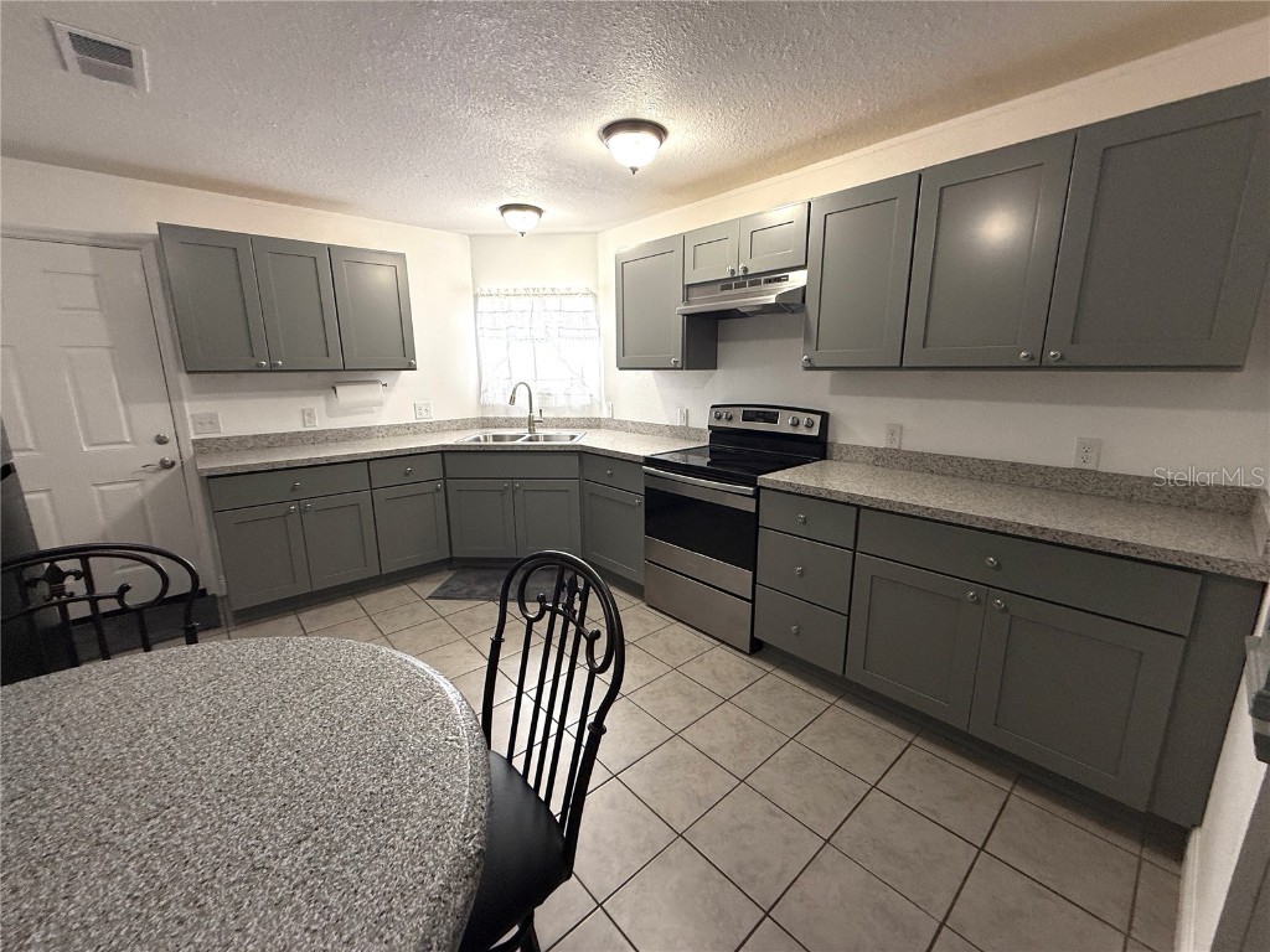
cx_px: 635
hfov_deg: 102.1
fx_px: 514
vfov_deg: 85.7
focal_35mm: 14
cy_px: 476
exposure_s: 1/120
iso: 100
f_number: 2.2
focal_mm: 2.22
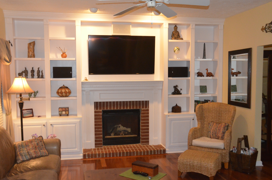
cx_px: 136
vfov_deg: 36.7
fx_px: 271
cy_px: 90
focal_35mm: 36
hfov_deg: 53.2
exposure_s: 1/60
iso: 3200
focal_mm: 24
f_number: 7.1
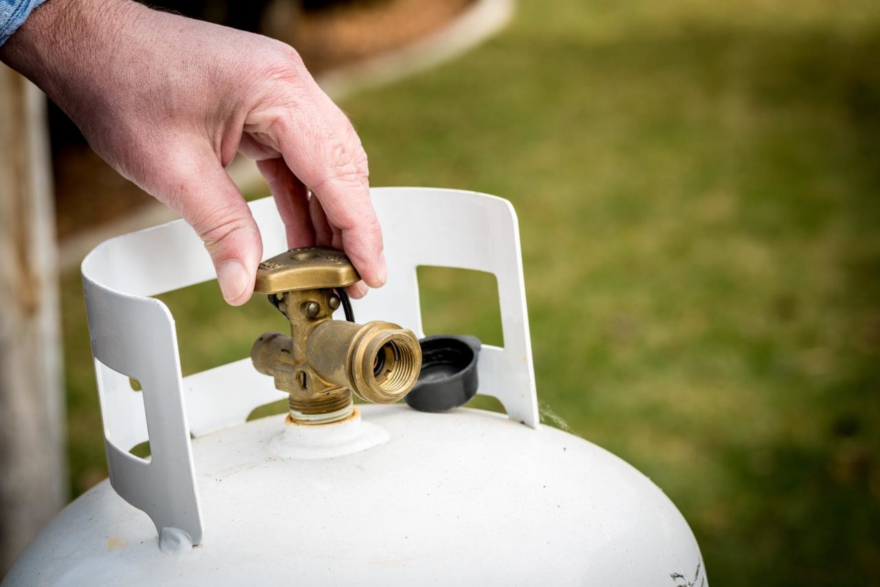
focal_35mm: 100
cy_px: 294
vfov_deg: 13.7
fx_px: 2445
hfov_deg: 20.4
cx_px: 440
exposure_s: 1/60
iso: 100
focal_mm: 100
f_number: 5.6
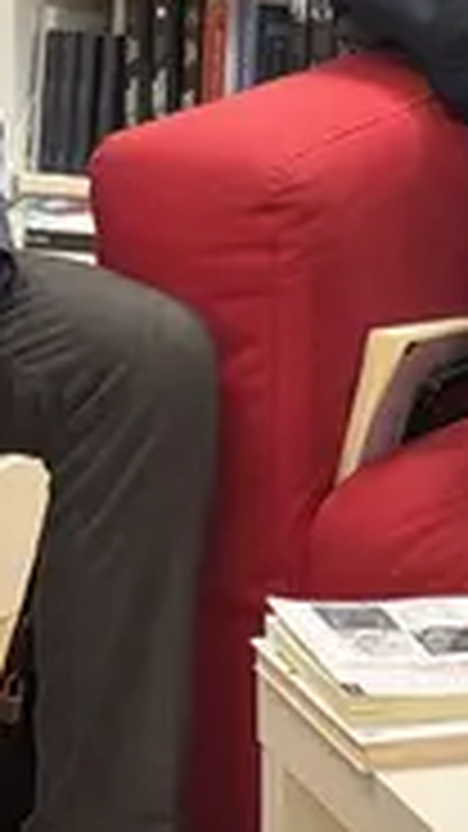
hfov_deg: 5.0
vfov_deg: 9.0
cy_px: 31
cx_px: 914
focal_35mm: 238
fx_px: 5253
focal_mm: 6.76
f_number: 1.78
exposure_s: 1/50
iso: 160
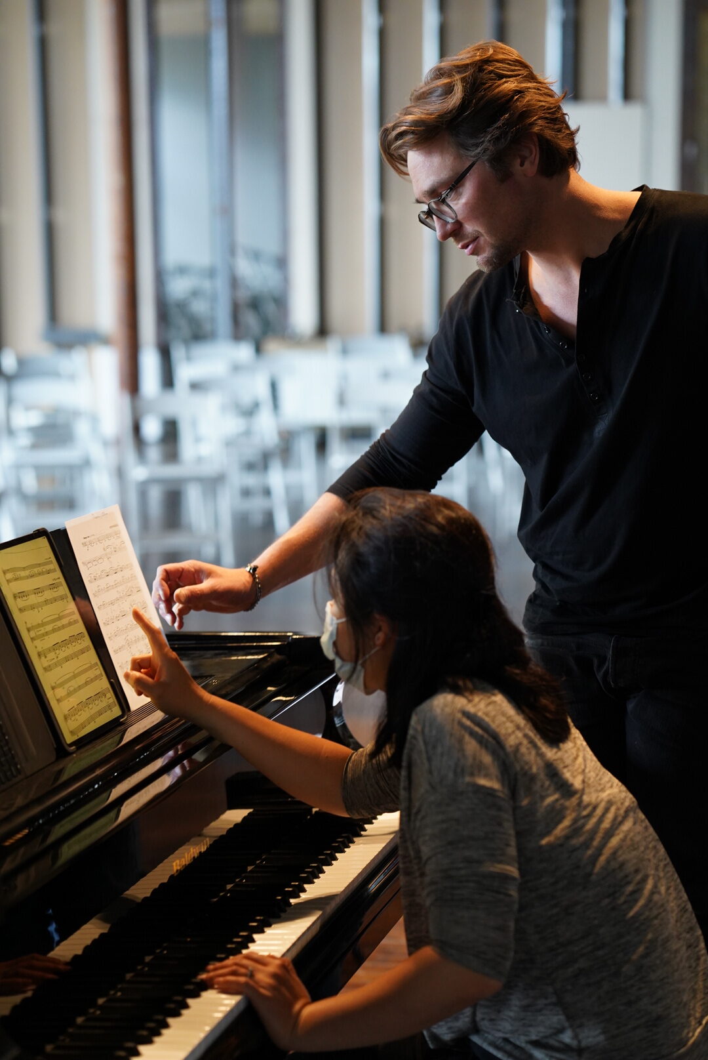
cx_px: 354
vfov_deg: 23.9
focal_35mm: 85
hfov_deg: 16.1
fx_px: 2503
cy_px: 530
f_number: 2.8
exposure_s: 1/125
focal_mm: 85
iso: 2500
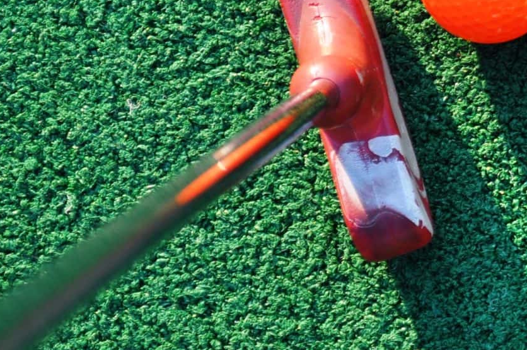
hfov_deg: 8.1
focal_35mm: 253
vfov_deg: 5.4
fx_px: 3692
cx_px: 699
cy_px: -2
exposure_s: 1/125
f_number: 5.6
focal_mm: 55
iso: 200
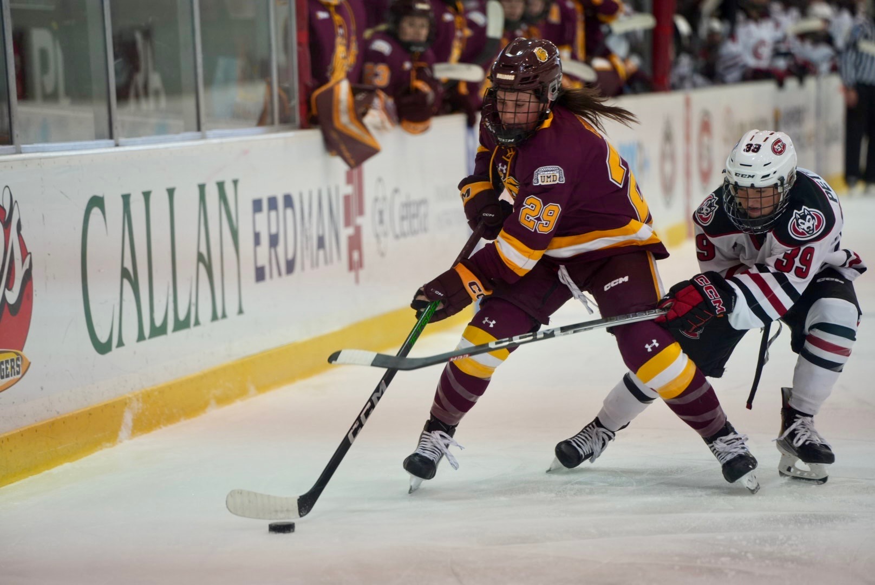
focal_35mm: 180
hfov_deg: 11.4
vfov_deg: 7.6
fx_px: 4378
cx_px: 438
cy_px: 292
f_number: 2.8
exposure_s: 1/640
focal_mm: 180
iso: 1250
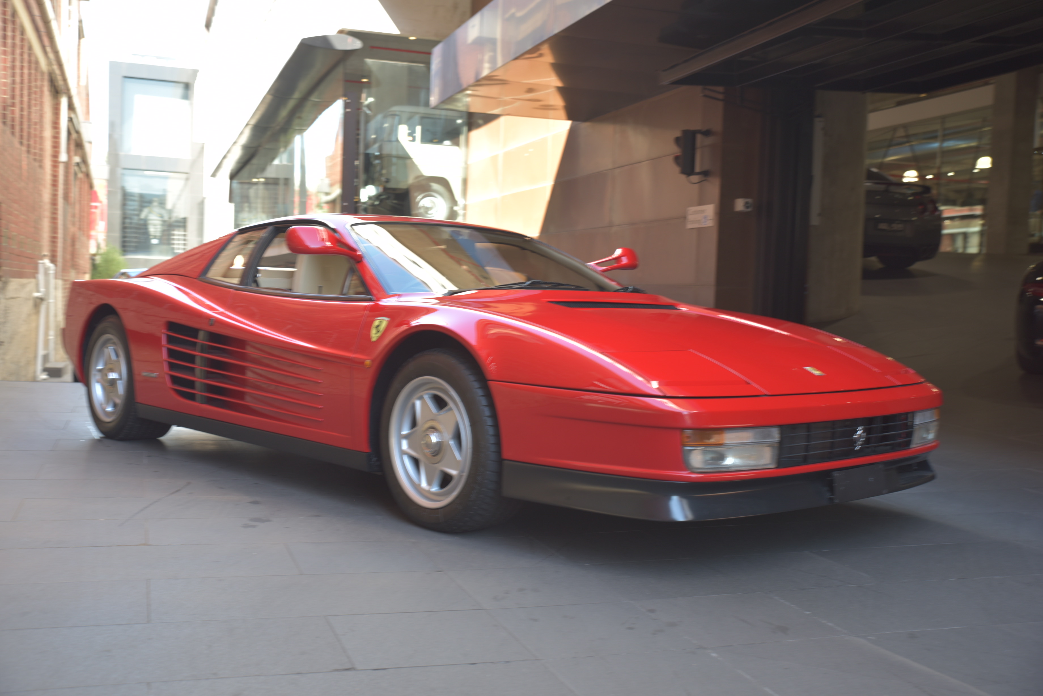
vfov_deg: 35.1
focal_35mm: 38
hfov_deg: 50.7
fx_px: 1101
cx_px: 522
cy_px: 348
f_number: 4
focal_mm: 38
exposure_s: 1/40
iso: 100
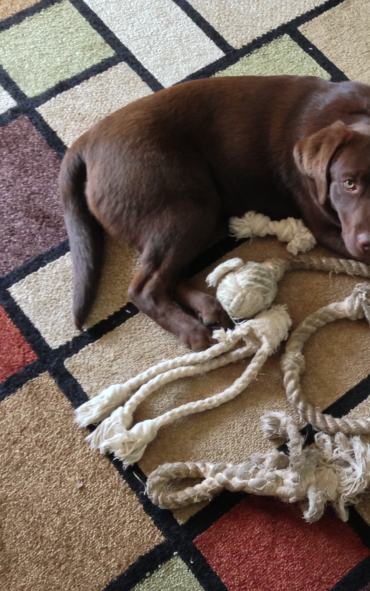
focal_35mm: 47
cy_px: 296
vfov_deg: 42.6
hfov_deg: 26.4
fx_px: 758
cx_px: 339
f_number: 2.4
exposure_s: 1/20
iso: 160
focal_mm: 4.13
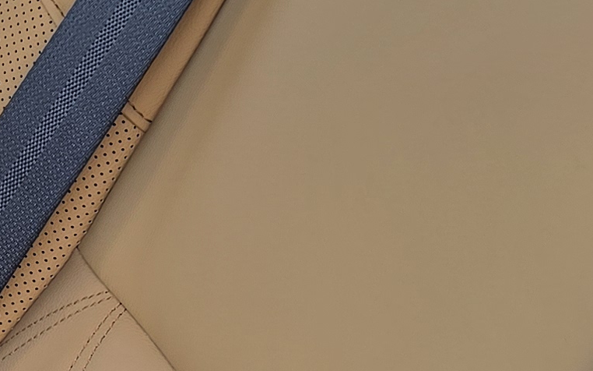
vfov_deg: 10.2
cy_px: 245
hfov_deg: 14.3
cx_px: -493
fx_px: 2068
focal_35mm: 128
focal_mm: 6.3
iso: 12
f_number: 1.7
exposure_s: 1/262
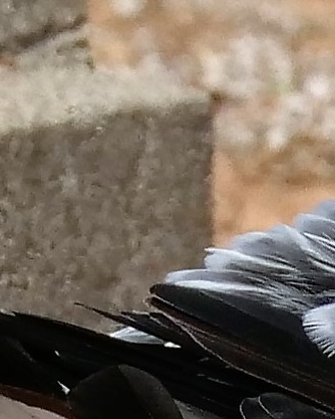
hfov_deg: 1.9
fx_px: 10180
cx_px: 596
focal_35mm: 822
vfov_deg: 2.4
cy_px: 601
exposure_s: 1/1600
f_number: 8
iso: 800
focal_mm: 100
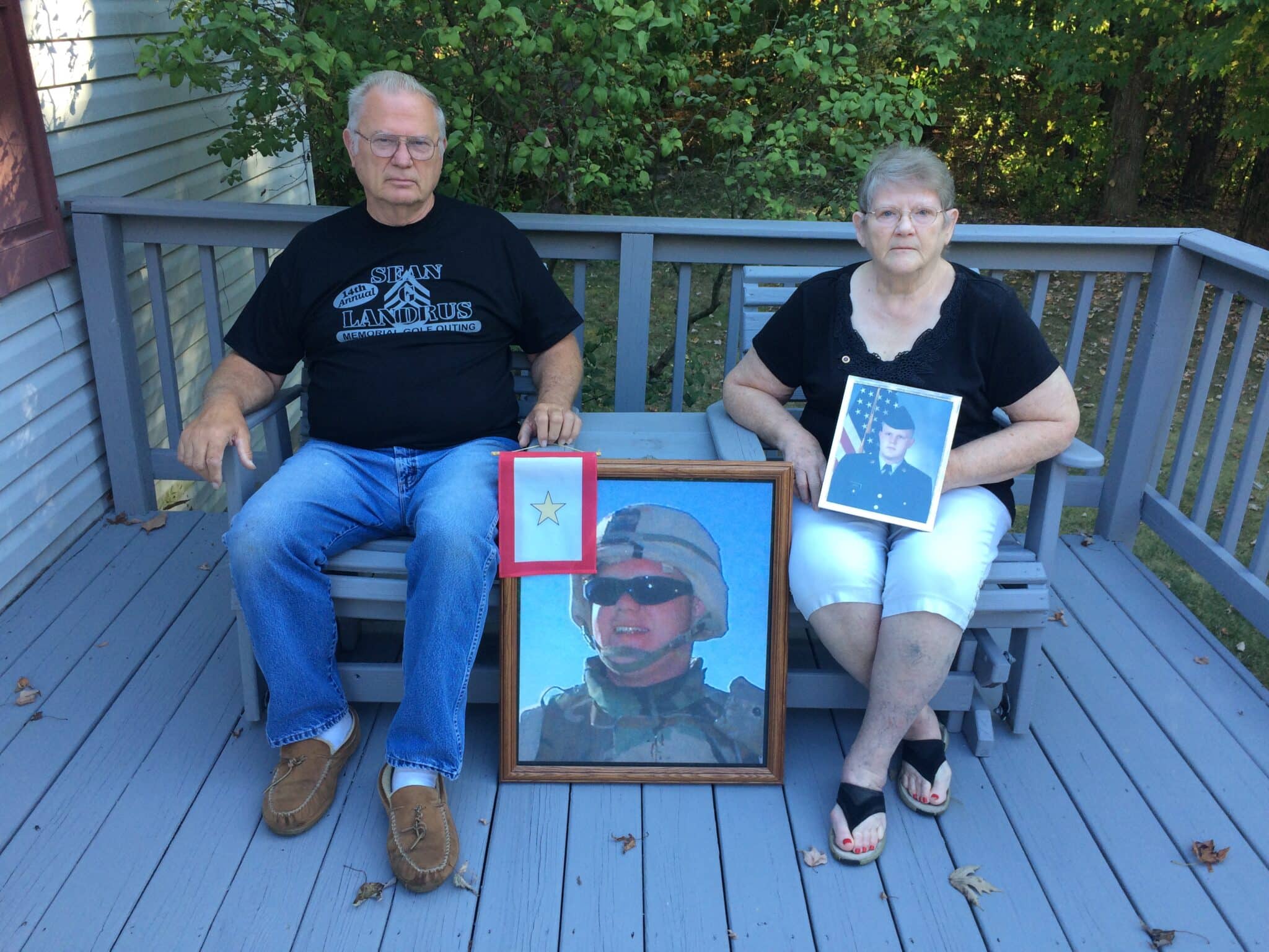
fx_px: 1063
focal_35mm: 29
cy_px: 476
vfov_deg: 48.2
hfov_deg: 61.7
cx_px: 634
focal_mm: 4.15
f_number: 2.2
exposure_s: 1/120
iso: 64
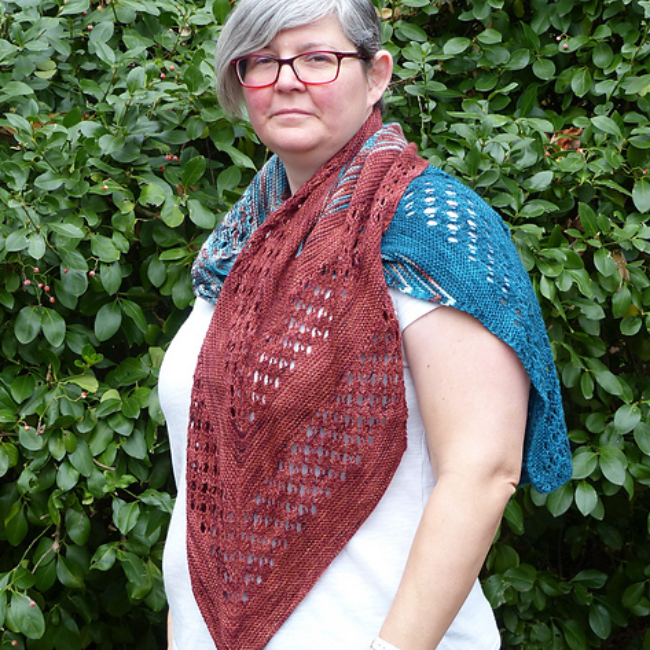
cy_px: 388
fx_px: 1678
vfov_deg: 21.9
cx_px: 326
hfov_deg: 21.9
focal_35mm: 79
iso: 100
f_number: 3.5
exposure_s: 1/125
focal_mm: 11.9
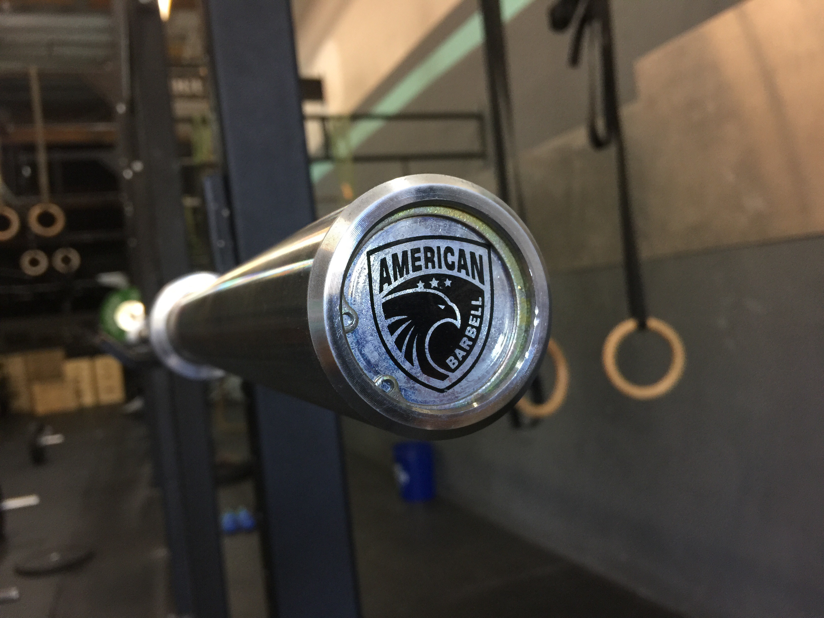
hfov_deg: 61.7
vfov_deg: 48.2
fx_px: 690
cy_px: 309
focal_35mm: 29
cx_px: 412
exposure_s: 1/15
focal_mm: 4.15
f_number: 2.2
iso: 80
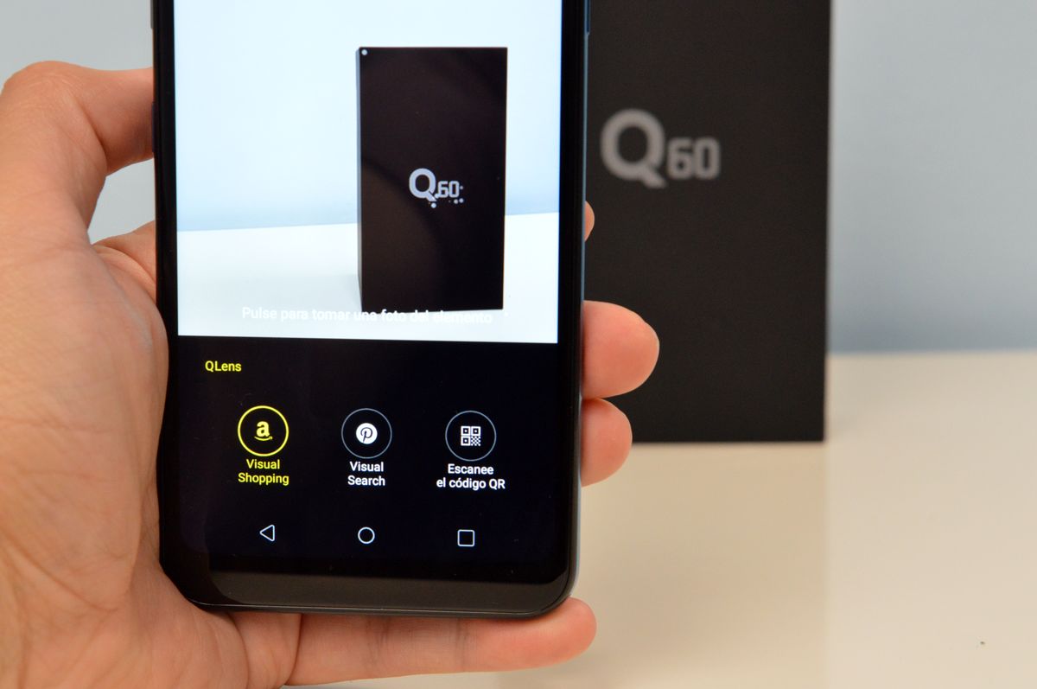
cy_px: 344
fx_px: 2374
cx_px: 518
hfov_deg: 24.6
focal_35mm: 82
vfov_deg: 16.5
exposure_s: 1/20
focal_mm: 55
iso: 1600
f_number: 10
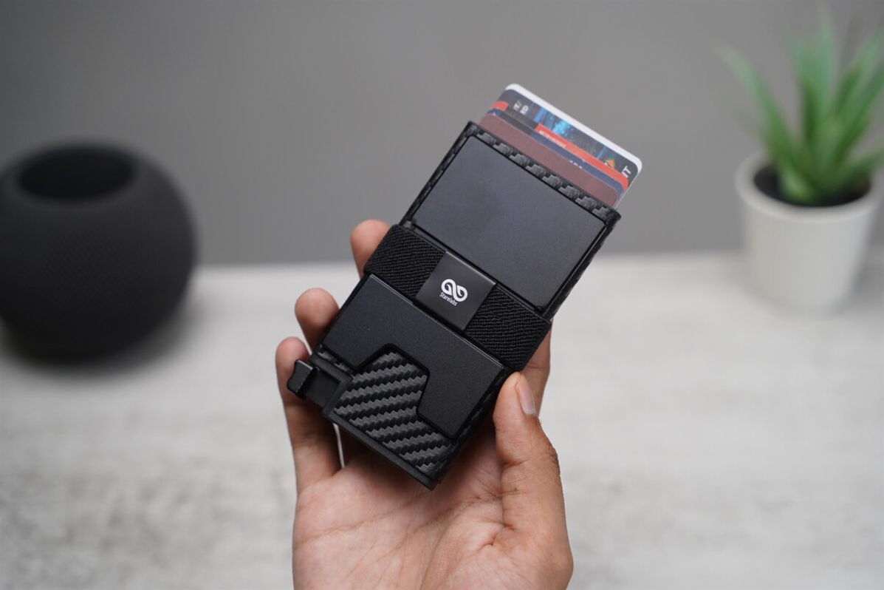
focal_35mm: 72
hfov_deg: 28.1
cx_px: 442
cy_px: 295
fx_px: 1768
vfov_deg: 18.9
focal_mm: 72
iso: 1250
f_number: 4
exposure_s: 1/160
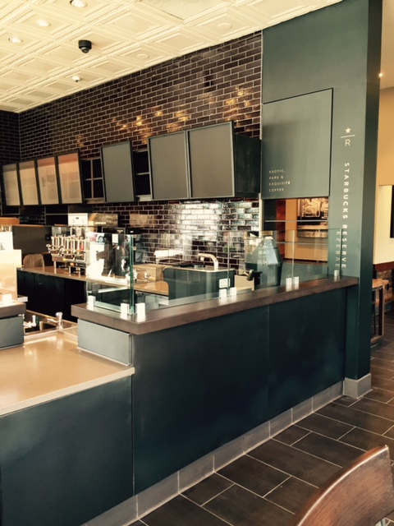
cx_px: 197
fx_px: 440
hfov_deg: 48.2
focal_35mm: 29
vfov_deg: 61.7
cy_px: 263
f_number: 2.2
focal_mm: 4.15
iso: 80
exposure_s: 1/30
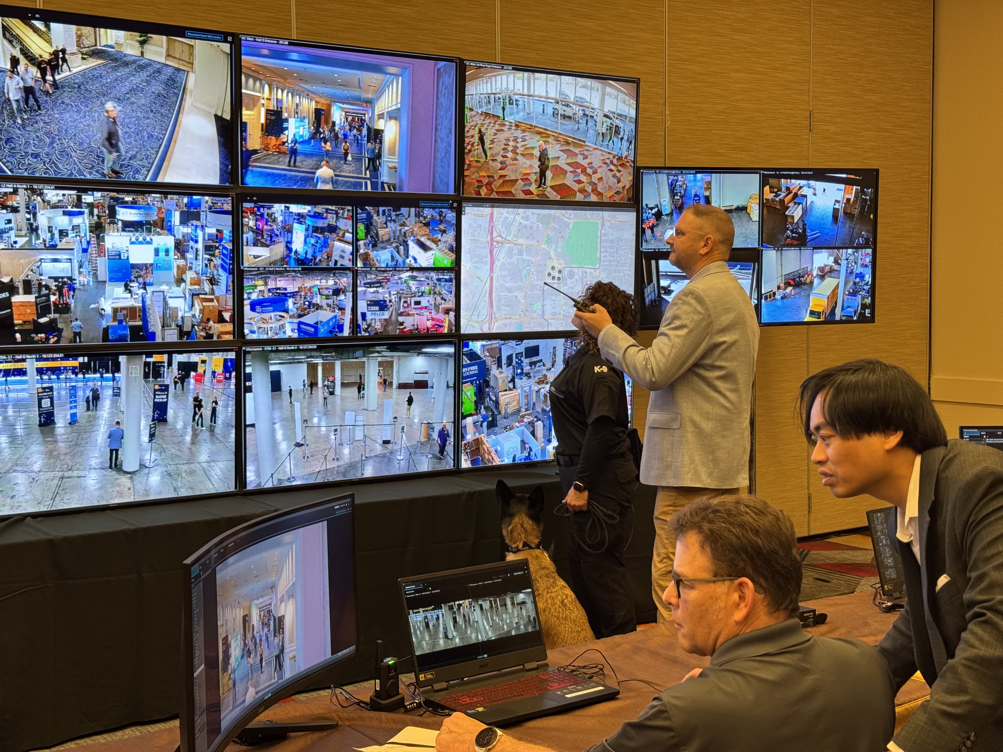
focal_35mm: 48
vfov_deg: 30.3
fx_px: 1391
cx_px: 502
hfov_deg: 39.7
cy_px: 376
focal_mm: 6.76
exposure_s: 1/60
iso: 250
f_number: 1.78
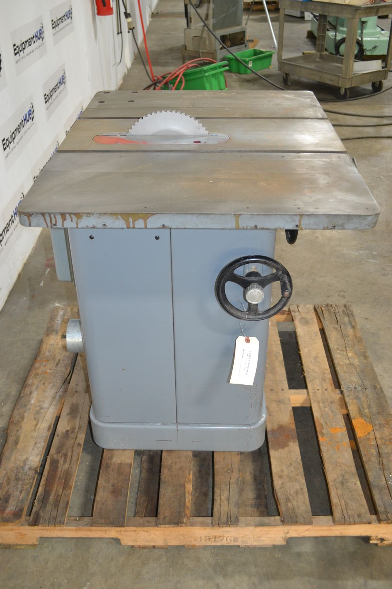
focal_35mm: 33
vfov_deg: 57.2
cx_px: 196
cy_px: 294
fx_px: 539
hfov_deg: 40.0
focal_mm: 22
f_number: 4
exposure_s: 1/60
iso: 1000
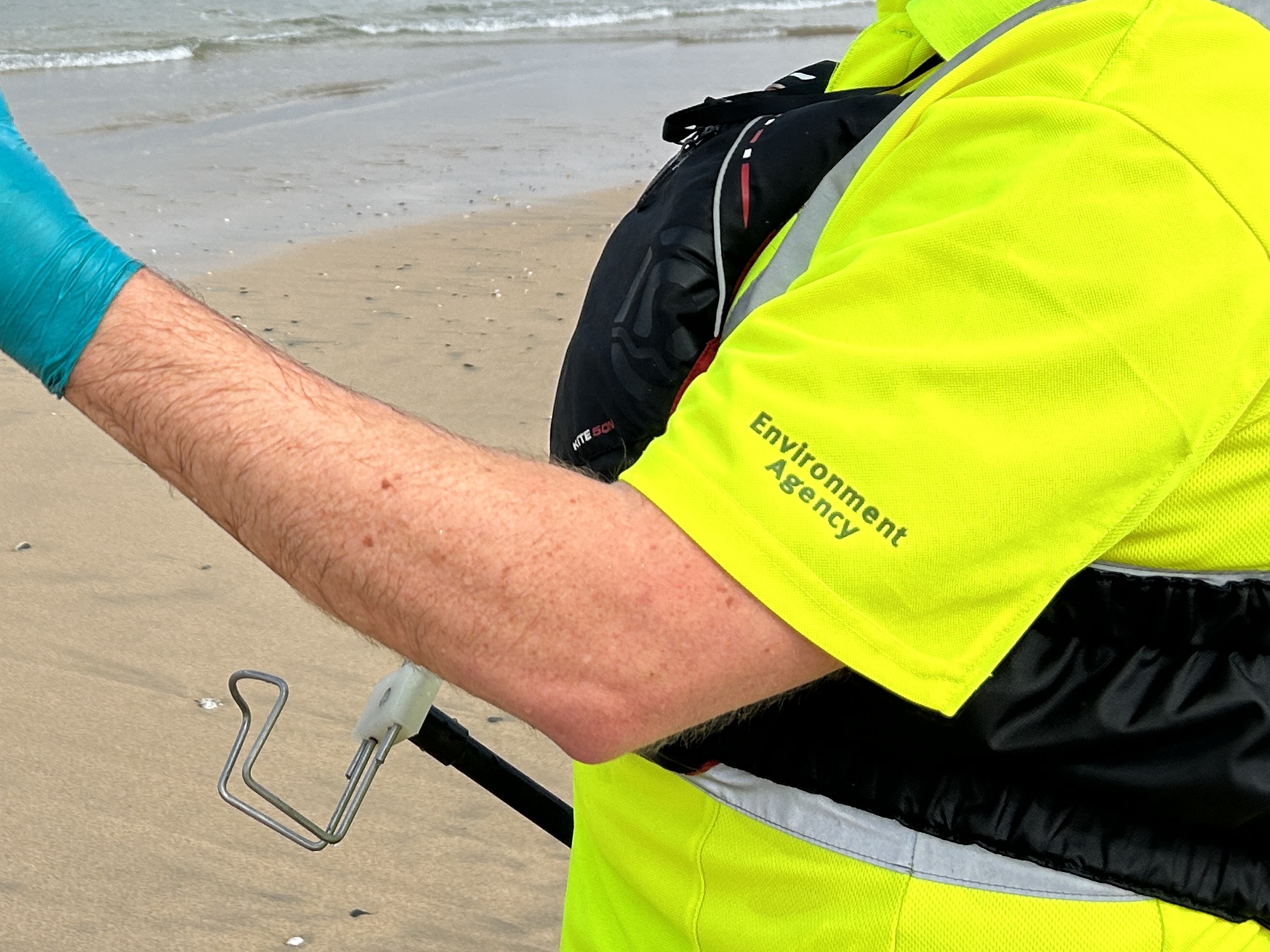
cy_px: 60
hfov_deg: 31.1
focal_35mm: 60
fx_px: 2201
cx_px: 203
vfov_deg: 23.6
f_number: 1.5
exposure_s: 1/5882
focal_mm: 5.7
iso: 50
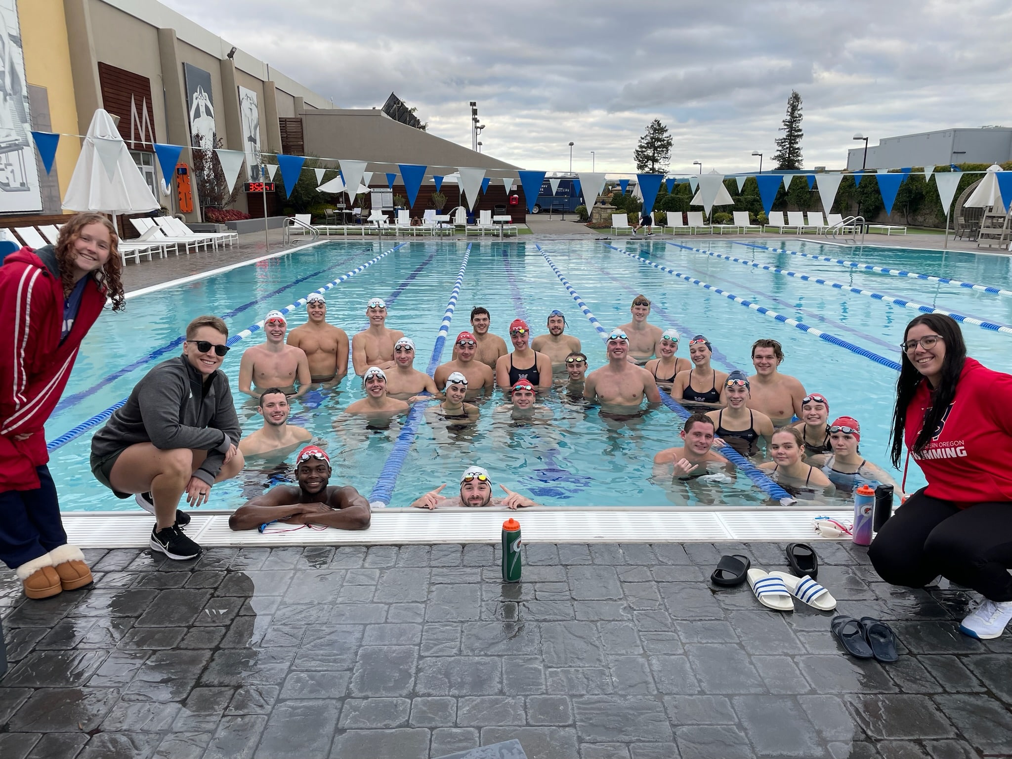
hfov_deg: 67.3
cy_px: 380
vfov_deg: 53.1
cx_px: 506
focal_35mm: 26
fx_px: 760
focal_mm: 4.2
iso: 32
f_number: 1.6
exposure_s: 1/335
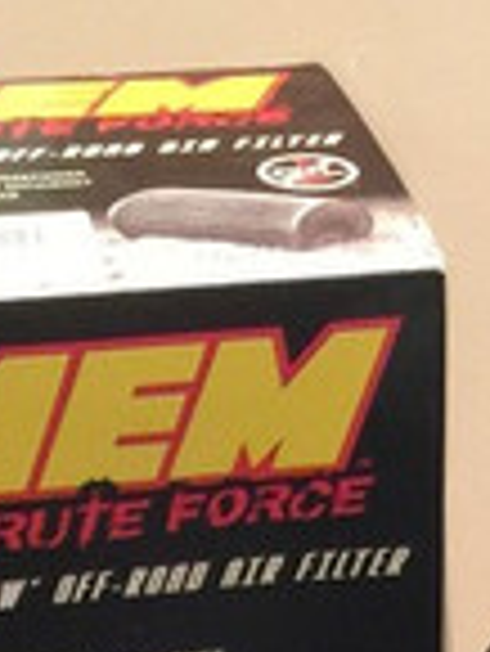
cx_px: 418
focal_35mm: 160
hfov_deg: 9.3
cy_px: 1394
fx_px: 3015
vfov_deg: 11.0
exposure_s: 1/4
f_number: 2.2
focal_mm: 4.15
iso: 64
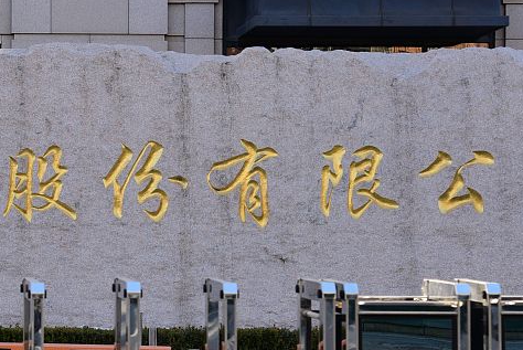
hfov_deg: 12.2
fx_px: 2428
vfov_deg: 8.2
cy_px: 156
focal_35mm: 167
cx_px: 60
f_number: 7.1
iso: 320
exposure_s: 1/200
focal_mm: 66
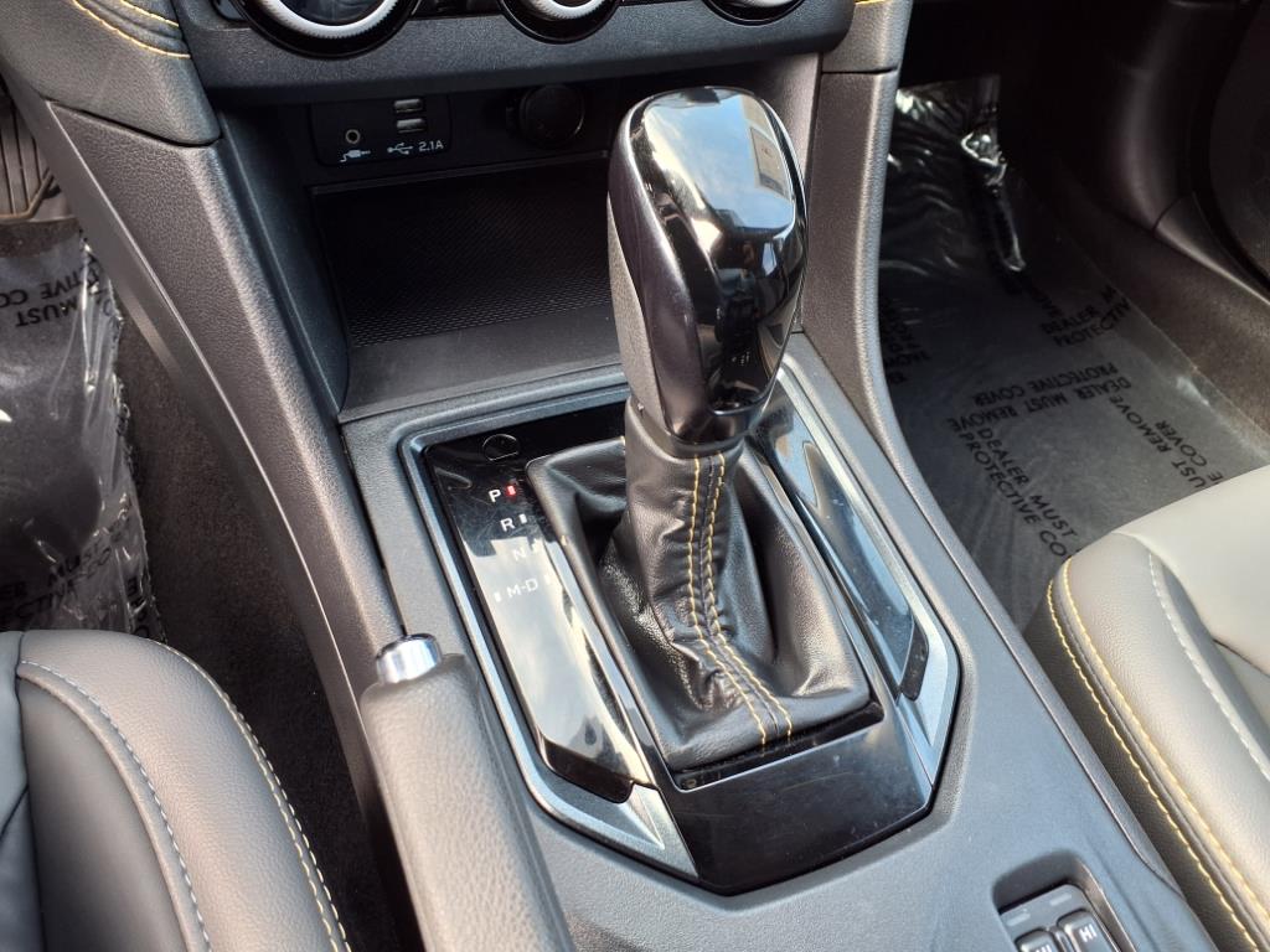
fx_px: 991
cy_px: 476
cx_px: 635
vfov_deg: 51.4
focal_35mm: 27
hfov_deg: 65.3
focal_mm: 3.58
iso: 40
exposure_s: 1/60.2
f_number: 1.9
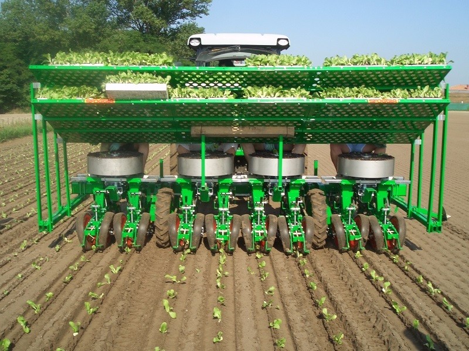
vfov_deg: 39.7
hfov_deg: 51.4
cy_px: 176
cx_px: 234
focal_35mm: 36
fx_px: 488
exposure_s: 1/400
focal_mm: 4.8
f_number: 4
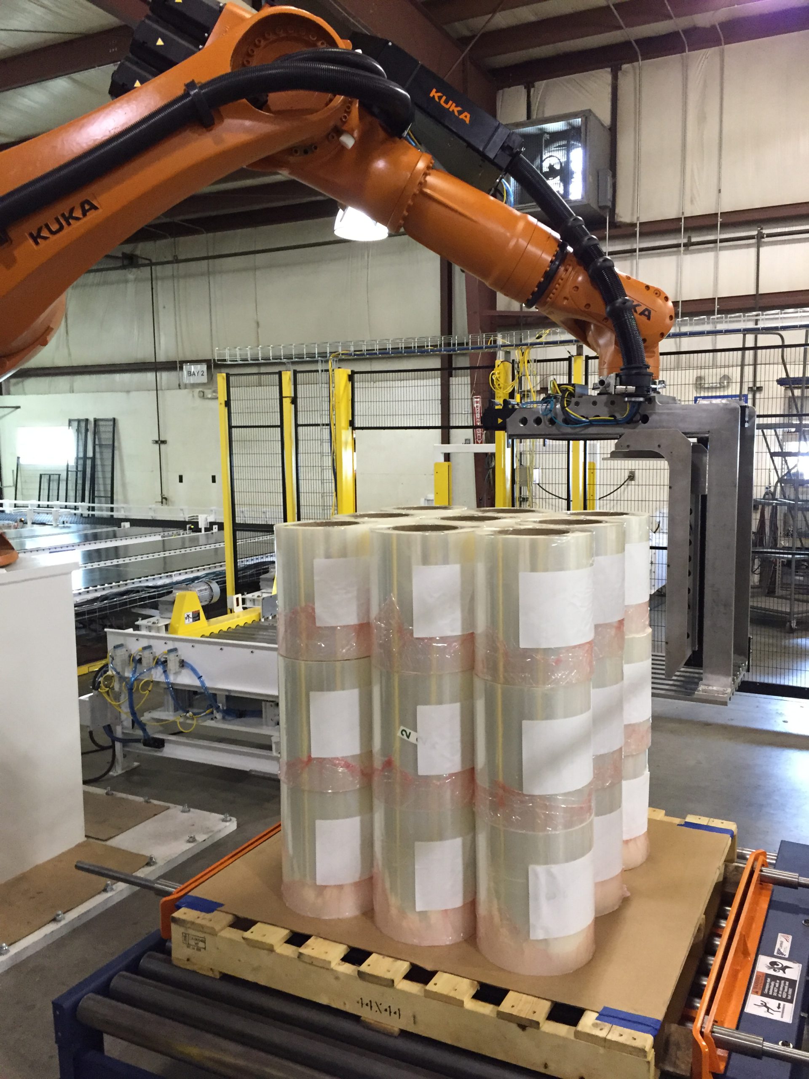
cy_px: 540
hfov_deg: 48.2
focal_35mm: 29
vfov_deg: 61.7
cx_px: 404
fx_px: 904
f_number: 2.2
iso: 200
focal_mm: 4.15
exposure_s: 1/30
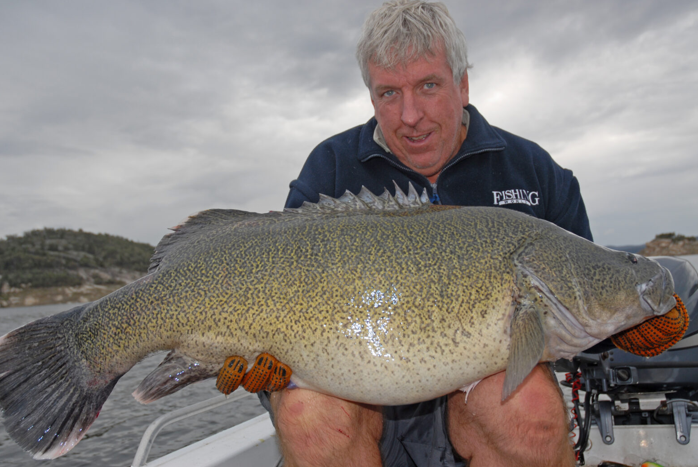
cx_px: 344
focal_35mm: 34
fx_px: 660
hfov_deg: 55.7
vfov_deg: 39.0
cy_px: 233
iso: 100
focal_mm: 22
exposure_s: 1/250
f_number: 5
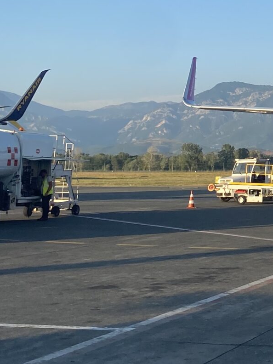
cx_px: 396
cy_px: 5
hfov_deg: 16.2
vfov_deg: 22.4
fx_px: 883
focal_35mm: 84
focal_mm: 4.25
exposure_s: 1/1245
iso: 32
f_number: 1.8
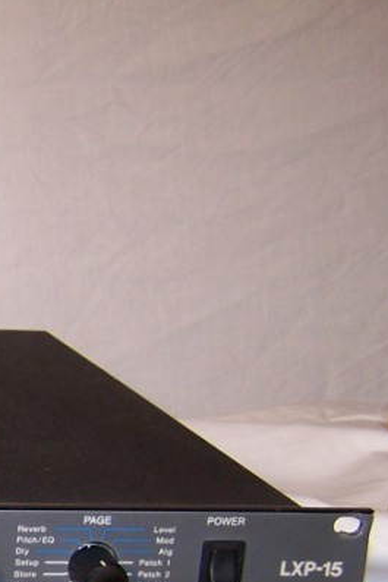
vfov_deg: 19.5
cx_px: -322
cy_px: 557
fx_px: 1647
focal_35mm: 102
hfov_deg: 12.3
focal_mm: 6.3
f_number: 2.8
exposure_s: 1/125
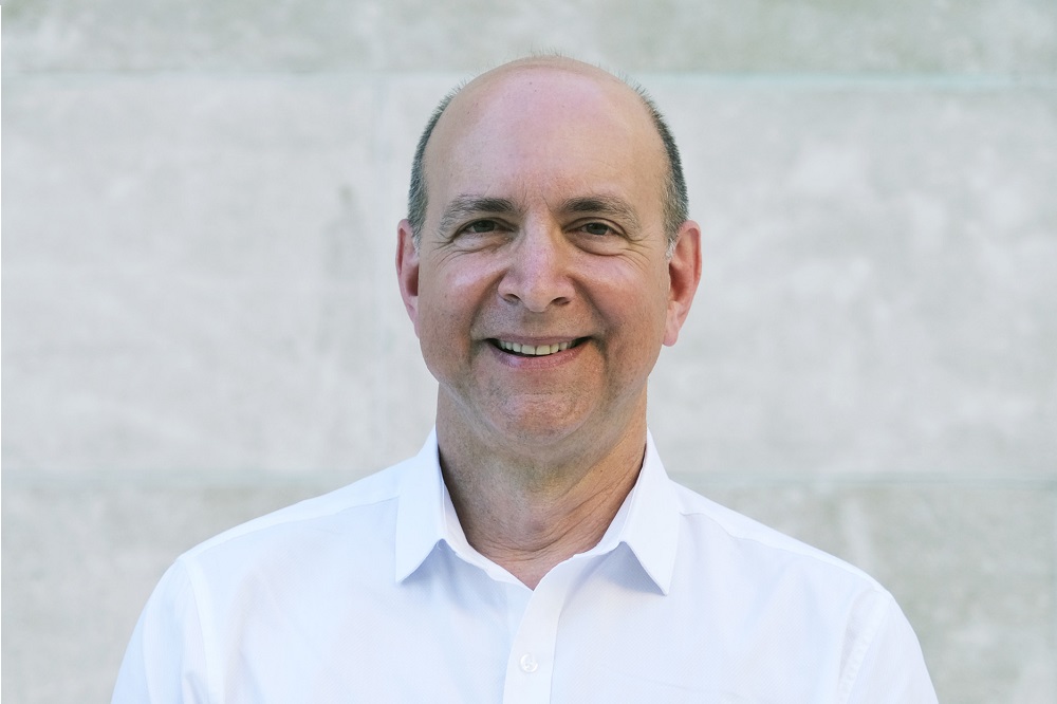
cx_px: 528
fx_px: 3170
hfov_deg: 18.9
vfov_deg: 12.7
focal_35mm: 108
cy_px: 352
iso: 250
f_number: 4
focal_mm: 72.1
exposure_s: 1/320
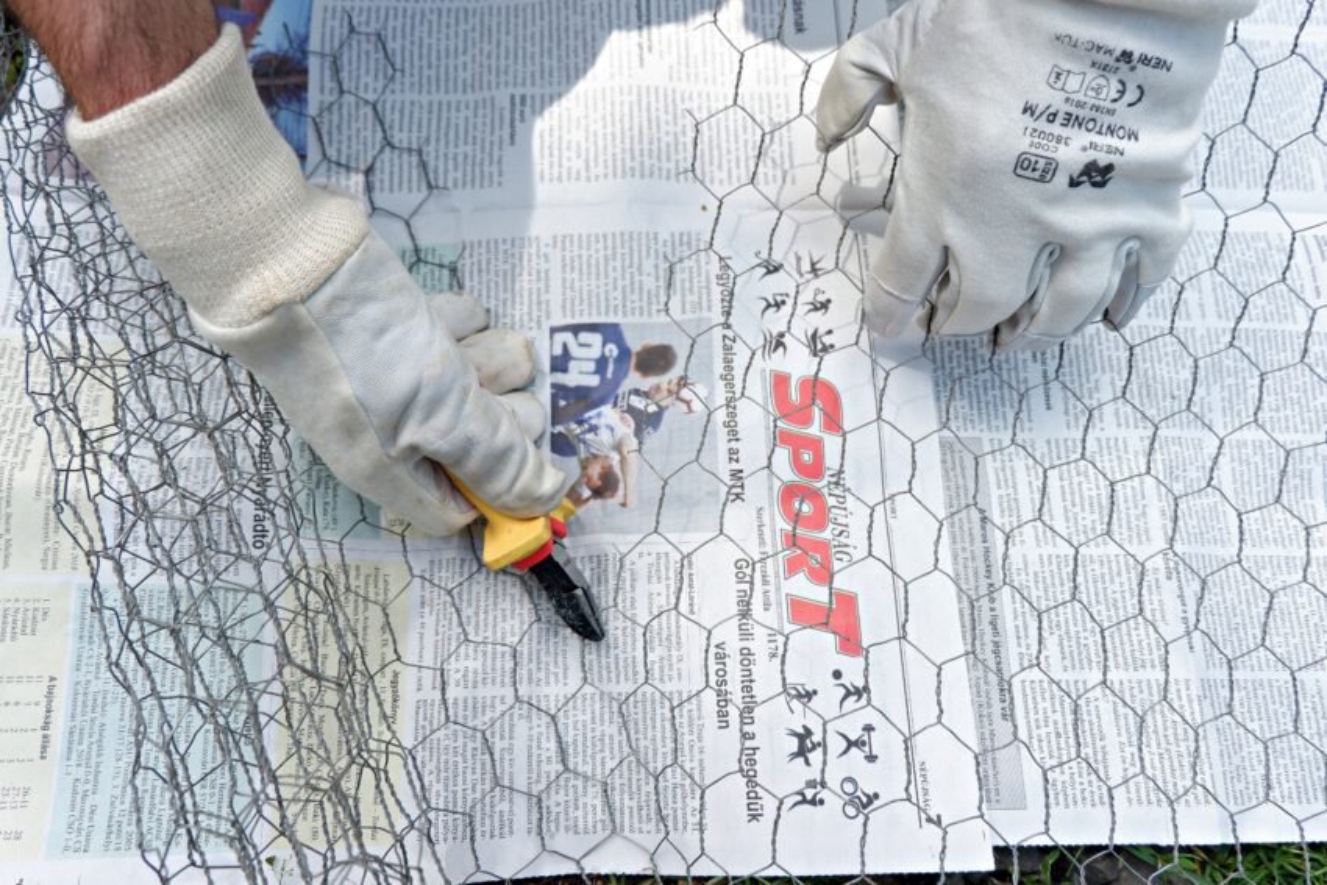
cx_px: 664
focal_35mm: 24
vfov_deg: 53.2
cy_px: 442
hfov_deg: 73.7
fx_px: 885
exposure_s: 1/550
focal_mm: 16
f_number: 3.5
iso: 200
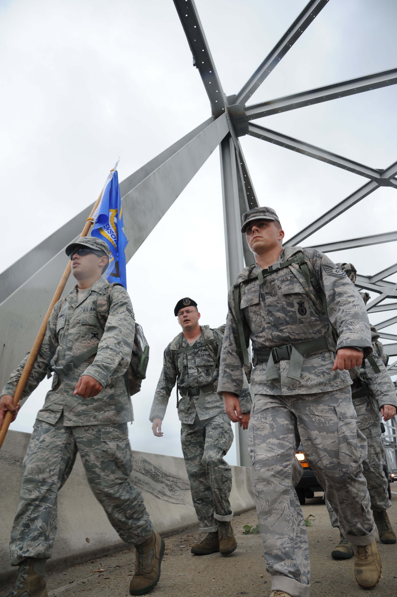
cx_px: 198
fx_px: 397
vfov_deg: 73.8
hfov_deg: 53.1
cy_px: 298
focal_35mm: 24
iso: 200
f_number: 8
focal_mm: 24
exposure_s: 1/200
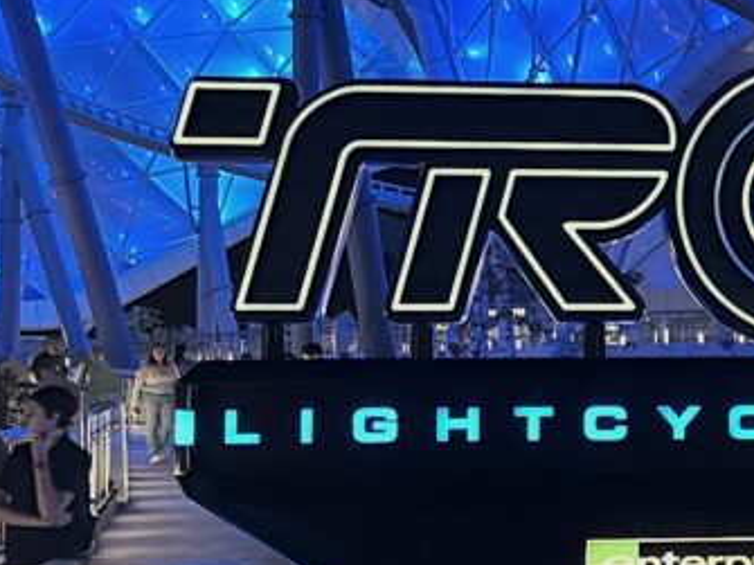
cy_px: 275
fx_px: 1873
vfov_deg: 17.2
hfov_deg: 21.9
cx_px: 759
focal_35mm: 86
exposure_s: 1/40
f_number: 1.78
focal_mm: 6.86
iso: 1000
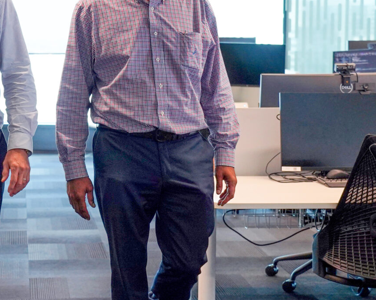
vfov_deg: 18.1
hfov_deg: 21.9
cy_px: 166
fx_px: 946
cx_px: 33
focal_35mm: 85
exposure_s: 1/160
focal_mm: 38
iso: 1250
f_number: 4
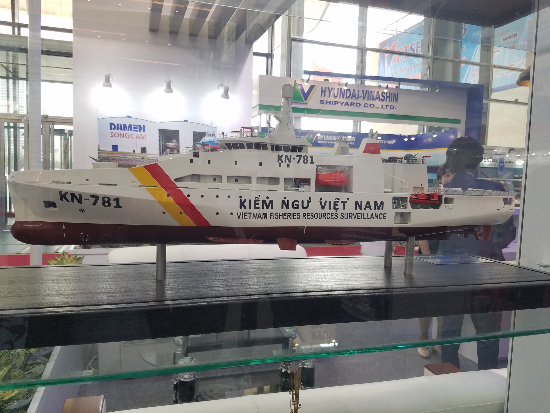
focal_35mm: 26
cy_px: 206
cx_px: 275
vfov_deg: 53.1
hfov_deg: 67.3
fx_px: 413
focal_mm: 4.2
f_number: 1.7
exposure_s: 1/100
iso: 100
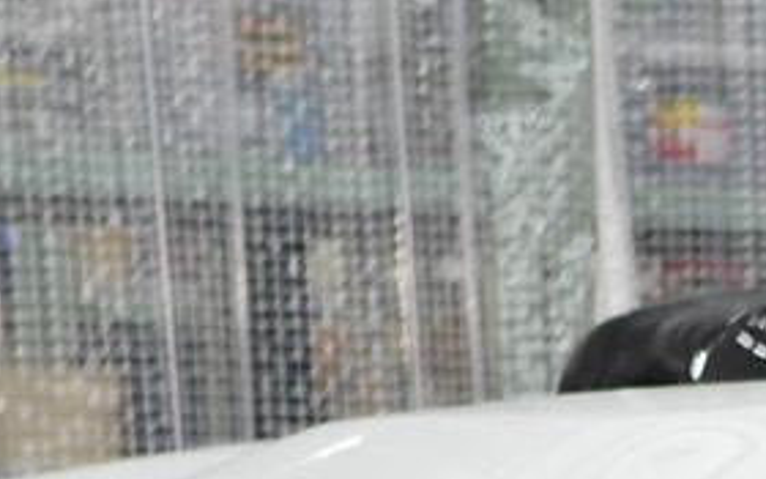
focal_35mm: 226
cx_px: 1532
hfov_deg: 8.8
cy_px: 1124
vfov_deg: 5.6
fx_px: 4718
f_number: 1.7
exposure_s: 1/80
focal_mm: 15
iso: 200
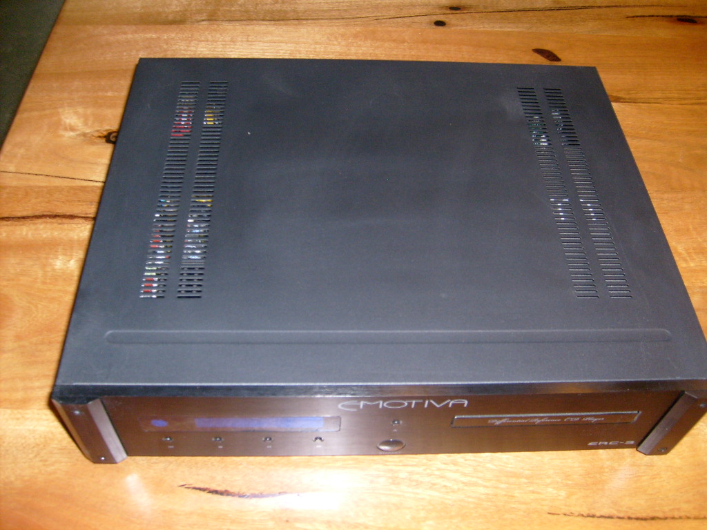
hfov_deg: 52.6
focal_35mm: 35
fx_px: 715
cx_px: 354
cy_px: 265
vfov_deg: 40.7
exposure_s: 1/45
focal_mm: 5.8
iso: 100
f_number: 2.8
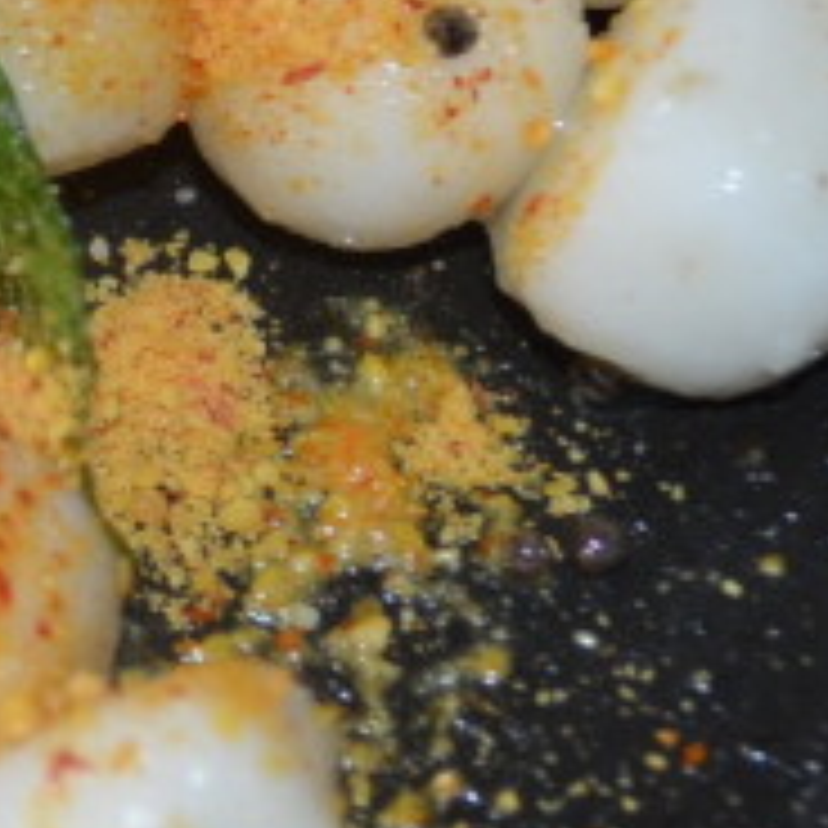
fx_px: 6721
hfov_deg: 6.8
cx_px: -806
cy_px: -144
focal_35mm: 248
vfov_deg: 7.0
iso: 900
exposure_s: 1/60
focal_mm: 35
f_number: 5
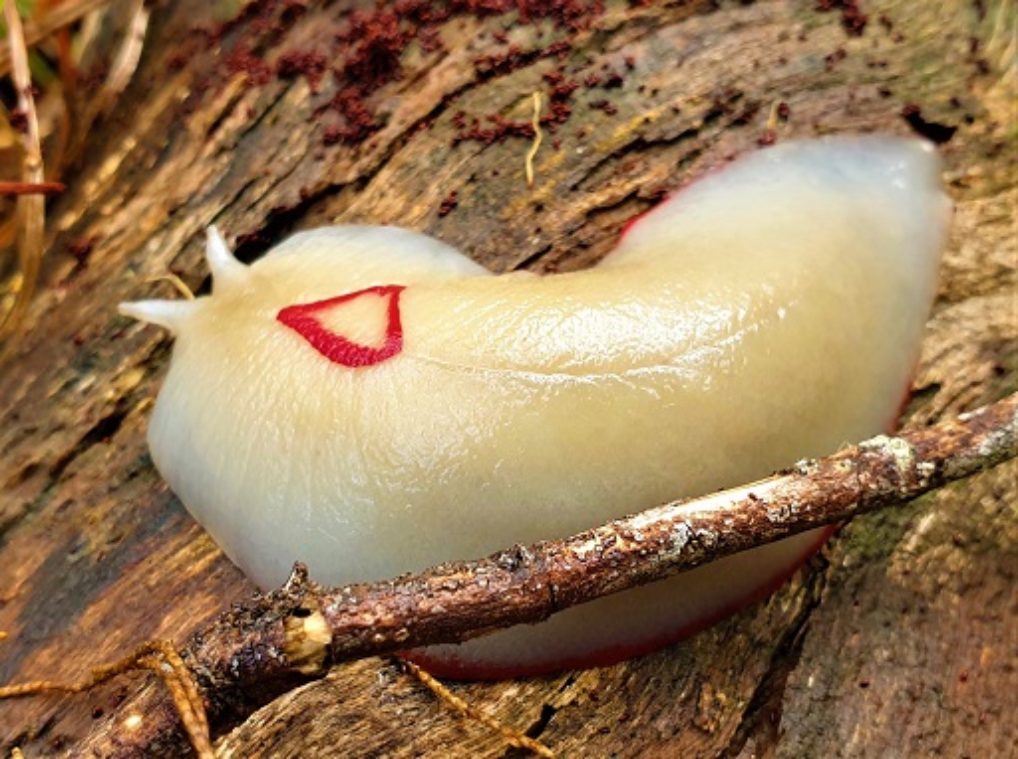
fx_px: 763
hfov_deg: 67.4
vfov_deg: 52.9
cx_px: 509
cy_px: 380
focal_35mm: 26
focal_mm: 4.3
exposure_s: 1/100
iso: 80
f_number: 2.4
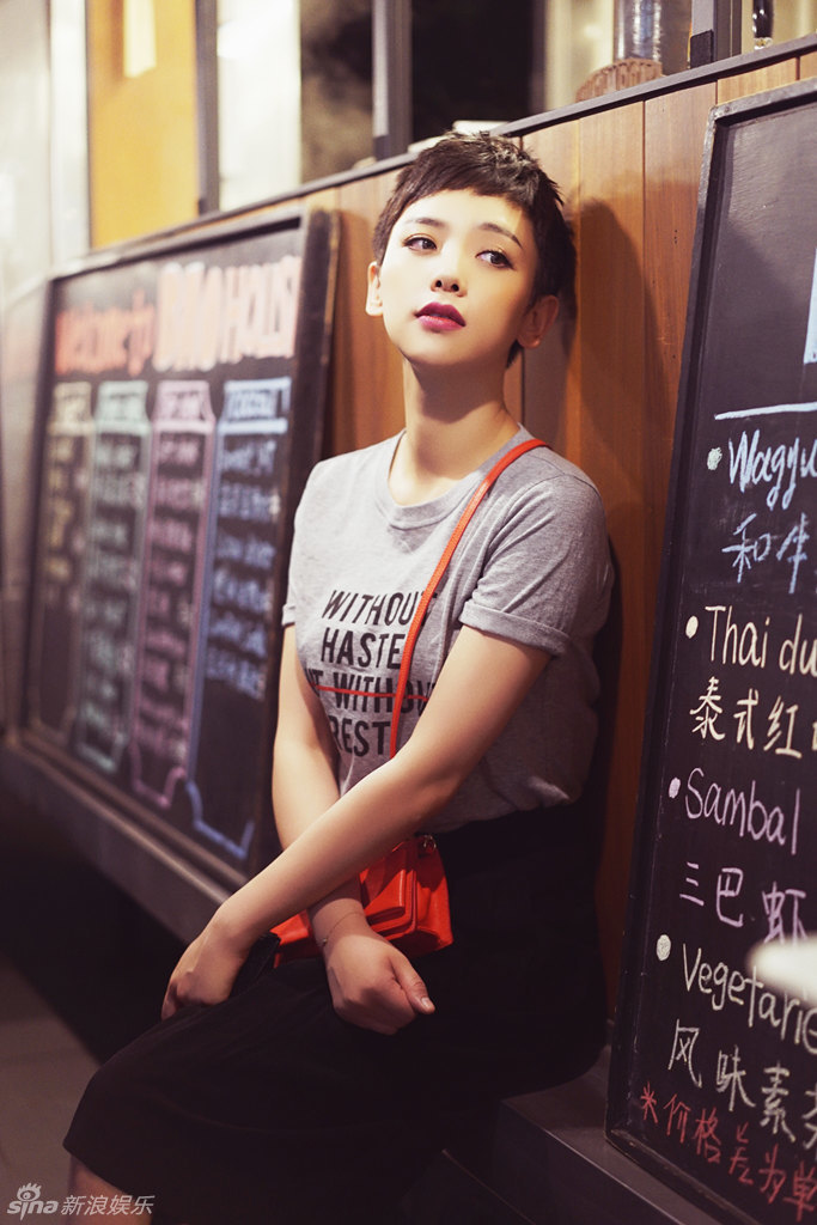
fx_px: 1872
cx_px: 408
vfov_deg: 36.2
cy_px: 612
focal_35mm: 55
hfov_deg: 24.6
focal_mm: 55
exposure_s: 1/50
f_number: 2
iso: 800
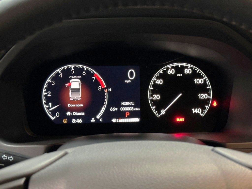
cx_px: 126
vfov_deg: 30.3
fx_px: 349
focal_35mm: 48
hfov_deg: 39.7
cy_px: 94
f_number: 1.78
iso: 640
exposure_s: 1/26
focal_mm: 6.86
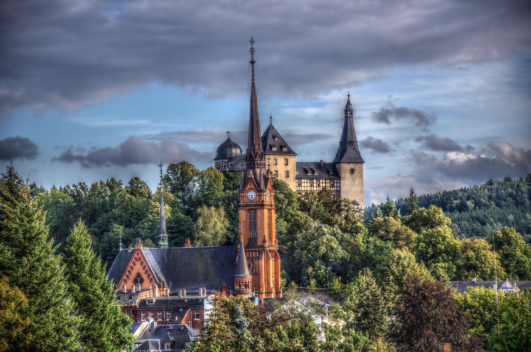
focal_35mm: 158
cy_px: 176
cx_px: 266
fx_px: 2319
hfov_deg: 13.1
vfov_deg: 8.7
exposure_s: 1/800
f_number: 7.1
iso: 100
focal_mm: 105
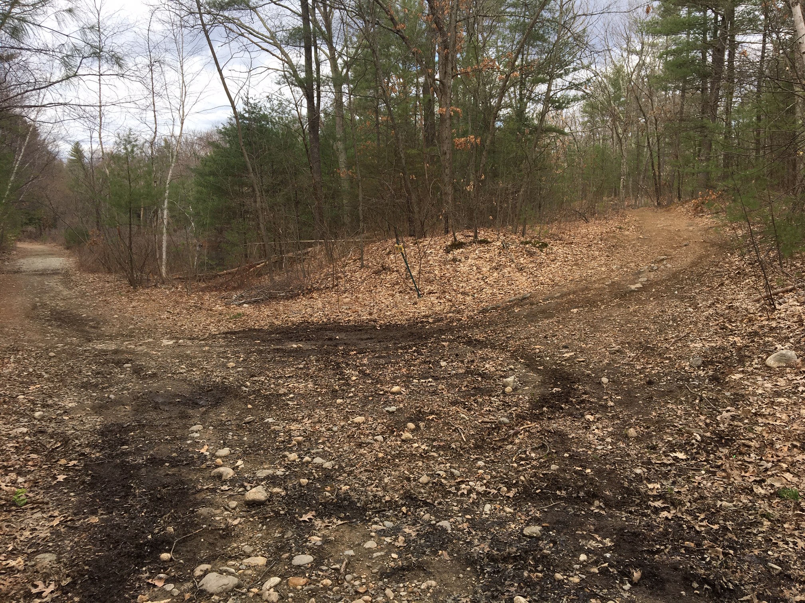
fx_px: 674
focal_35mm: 29
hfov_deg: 61.7
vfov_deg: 48.2
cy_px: 302
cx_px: 402
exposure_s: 1/450
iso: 25
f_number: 2.2
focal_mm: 4.15
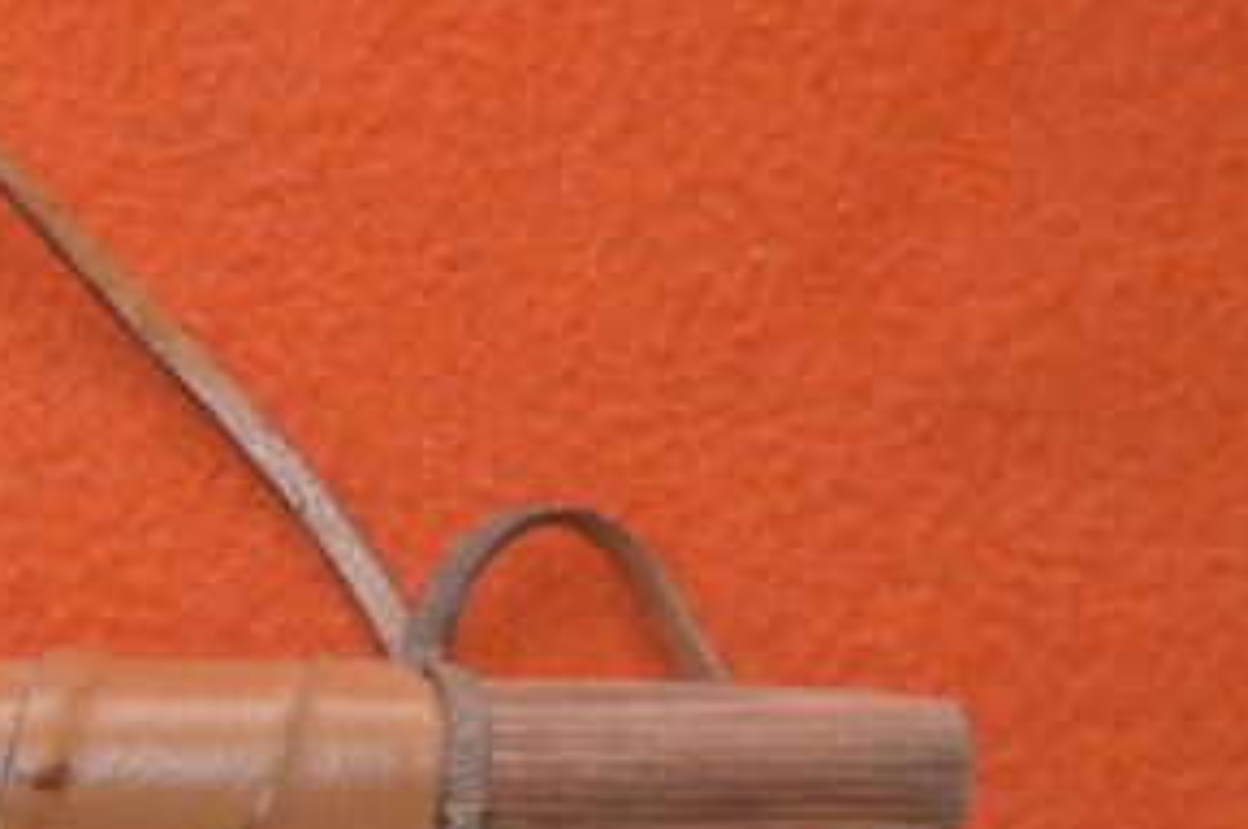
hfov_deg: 8.7
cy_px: 892
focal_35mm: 223
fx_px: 7726
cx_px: -1239
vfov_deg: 6.1
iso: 3200
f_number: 5
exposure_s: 1/60
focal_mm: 35
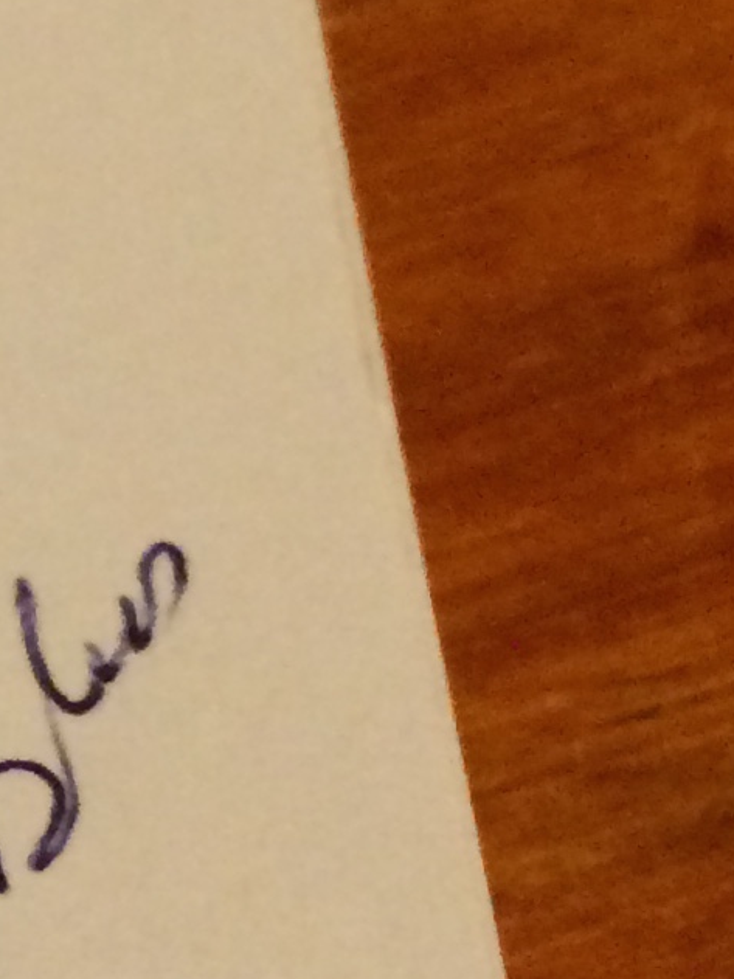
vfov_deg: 13.2
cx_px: -1120
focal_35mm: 150
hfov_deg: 8.8
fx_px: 4242
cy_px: 388
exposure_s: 1/30
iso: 200
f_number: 2.2
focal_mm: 4.15
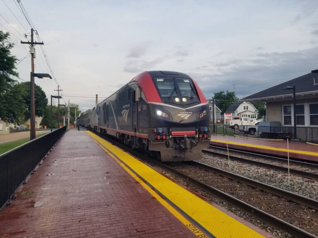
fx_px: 239
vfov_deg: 53.1
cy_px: 119
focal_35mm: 26
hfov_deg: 67.3
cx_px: 159
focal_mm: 4.25
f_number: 1.7
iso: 50
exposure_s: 1/512
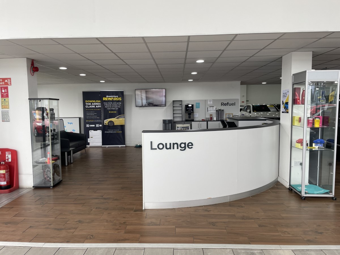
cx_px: 170
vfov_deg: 53.1
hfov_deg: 67.3
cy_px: 128
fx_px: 255
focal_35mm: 26
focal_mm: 4.2
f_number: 1.6
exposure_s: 1/125
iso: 32
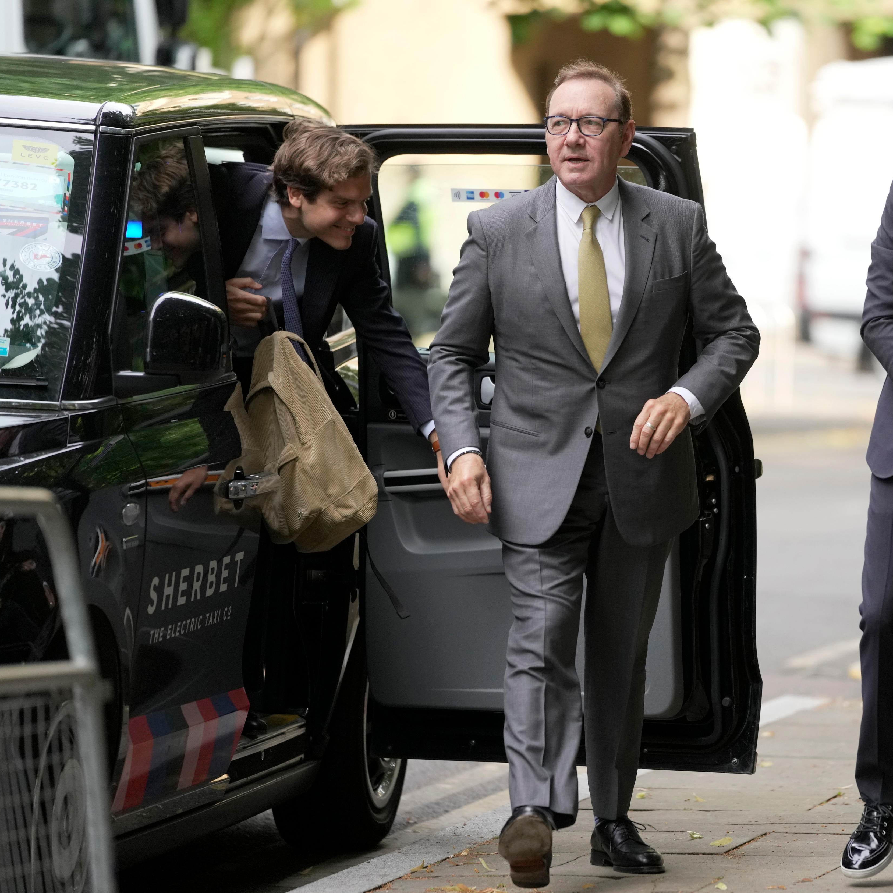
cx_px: 661
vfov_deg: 6.8
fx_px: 7472
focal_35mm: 256
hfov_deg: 6.8
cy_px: 448
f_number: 2.8
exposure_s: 1/1000
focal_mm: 200
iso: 1250
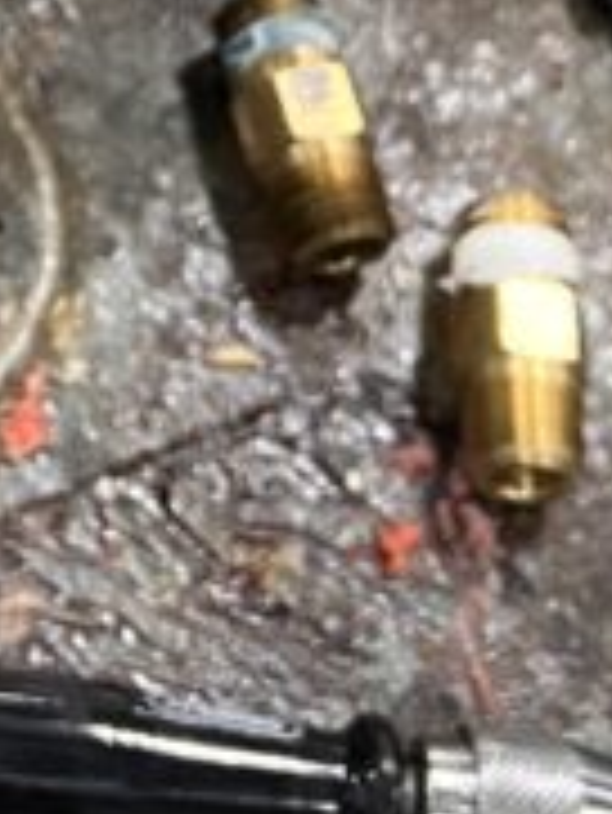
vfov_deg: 12.8
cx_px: -158
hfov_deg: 9.9
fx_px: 3461
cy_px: -364
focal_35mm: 147
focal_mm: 5.7
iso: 160
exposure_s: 1/60
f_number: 1.5
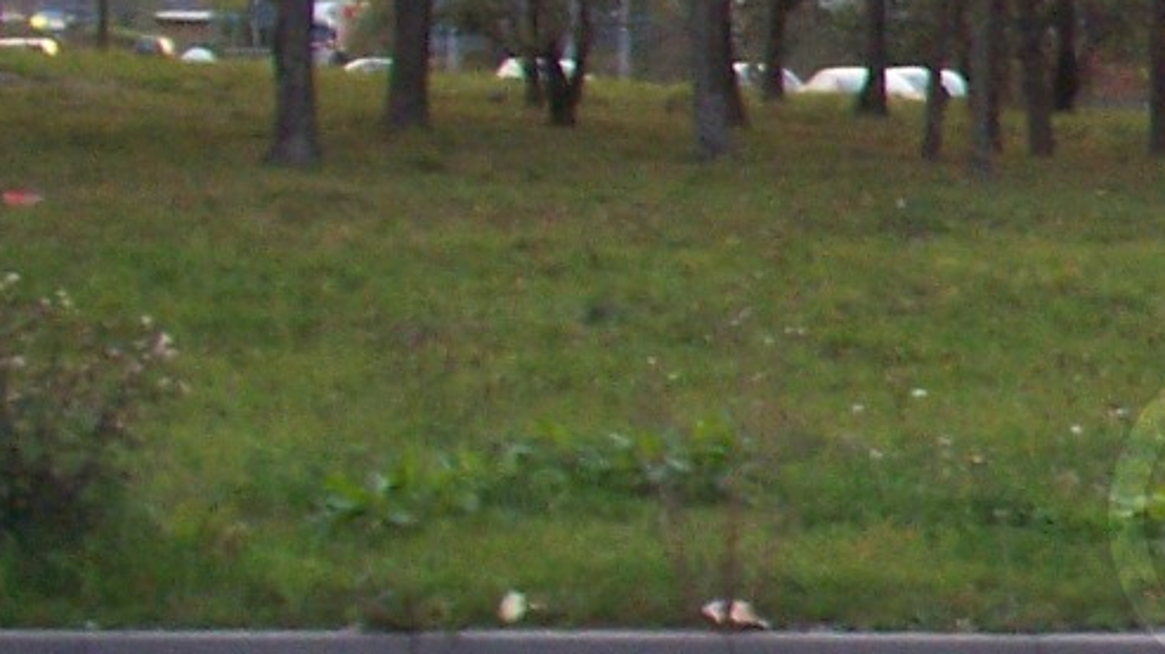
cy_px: 102
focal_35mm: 210
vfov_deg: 5.8
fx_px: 6485
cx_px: 2803
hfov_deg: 9.2
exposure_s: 1/60
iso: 125
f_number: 2.8
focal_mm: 7.54
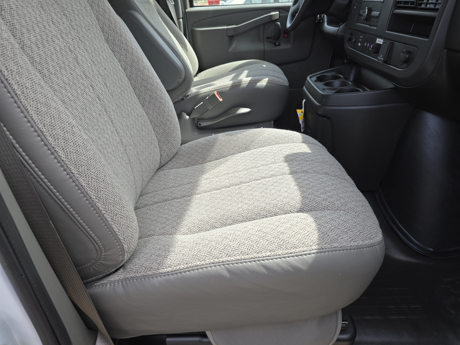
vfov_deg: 58.9
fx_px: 306
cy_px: 172
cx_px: 230
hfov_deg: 73.9
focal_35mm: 23
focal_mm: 6.3
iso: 16
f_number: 1.7
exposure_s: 1/180
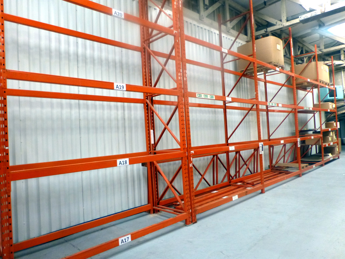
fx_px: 239
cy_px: 130
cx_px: 172
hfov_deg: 71.6
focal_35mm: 24
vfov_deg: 56.8
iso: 400
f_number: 3.3
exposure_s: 1/30
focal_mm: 4.3
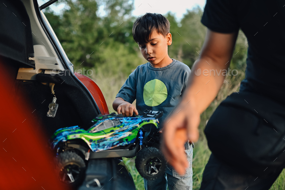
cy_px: 95
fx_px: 277
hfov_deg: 54.4
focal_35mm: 35
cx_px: 142
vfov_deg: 37.8
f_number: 1.4
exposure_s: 1/250
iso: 50
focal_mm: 35
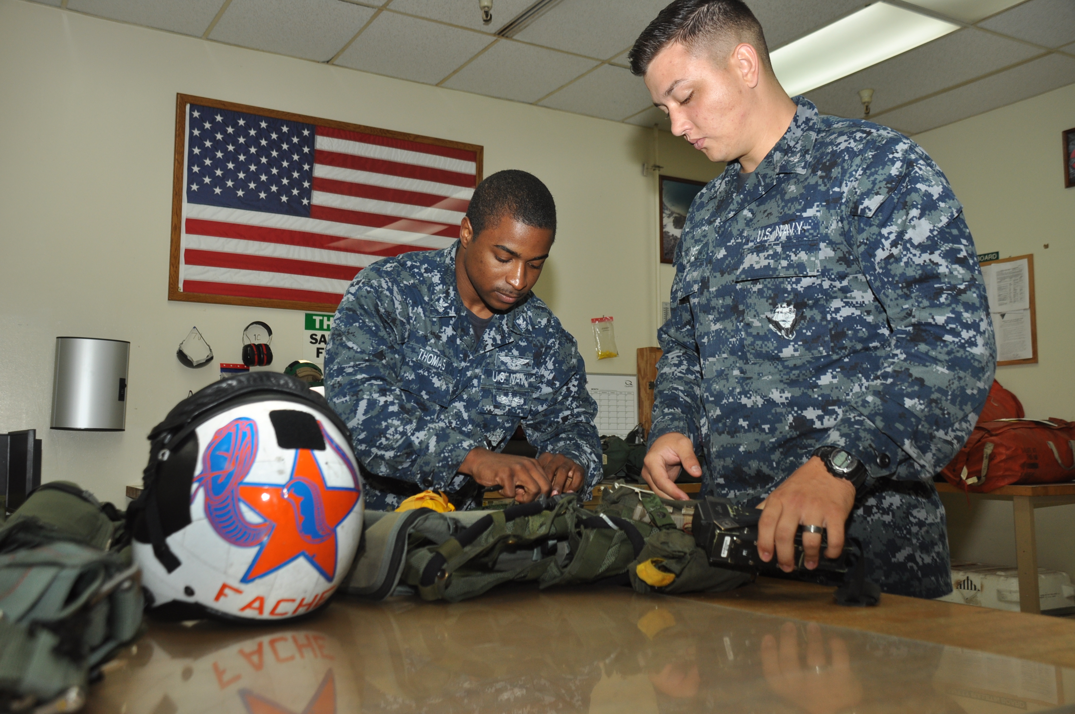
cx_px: 538
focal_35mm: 33
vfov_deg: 39.9
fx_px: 984
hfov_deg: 57.3
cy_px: 357
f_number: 4.5
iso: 320
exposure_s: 1/60
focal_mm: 22
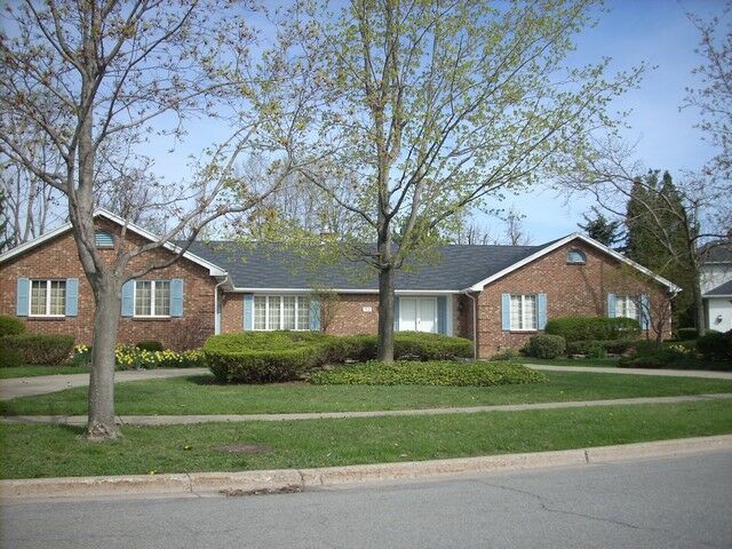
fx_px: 782
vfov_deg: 38.7
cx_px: 366
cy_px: 274
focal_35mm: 37
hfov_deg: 50.1
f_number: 5.6
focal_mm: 6.2
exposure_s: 1/220
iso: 64
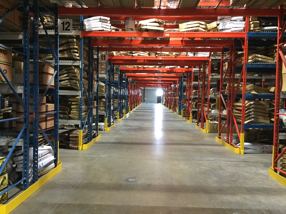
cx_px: 143
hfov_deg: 61.7
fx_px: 240
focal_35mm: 29
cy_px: 107
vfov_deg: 48.2
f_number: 2.2
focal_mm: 4.15
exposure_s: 1/20
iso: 250
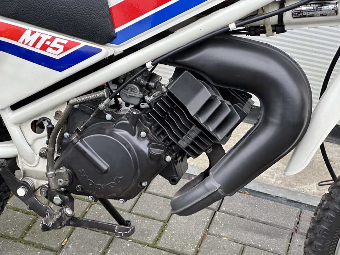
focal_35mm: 77
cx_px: 170
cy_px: 128
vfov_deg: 19.1
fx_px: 756
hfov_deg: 25.3
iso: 125
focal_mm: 9
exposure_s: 1/100
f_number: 2.8
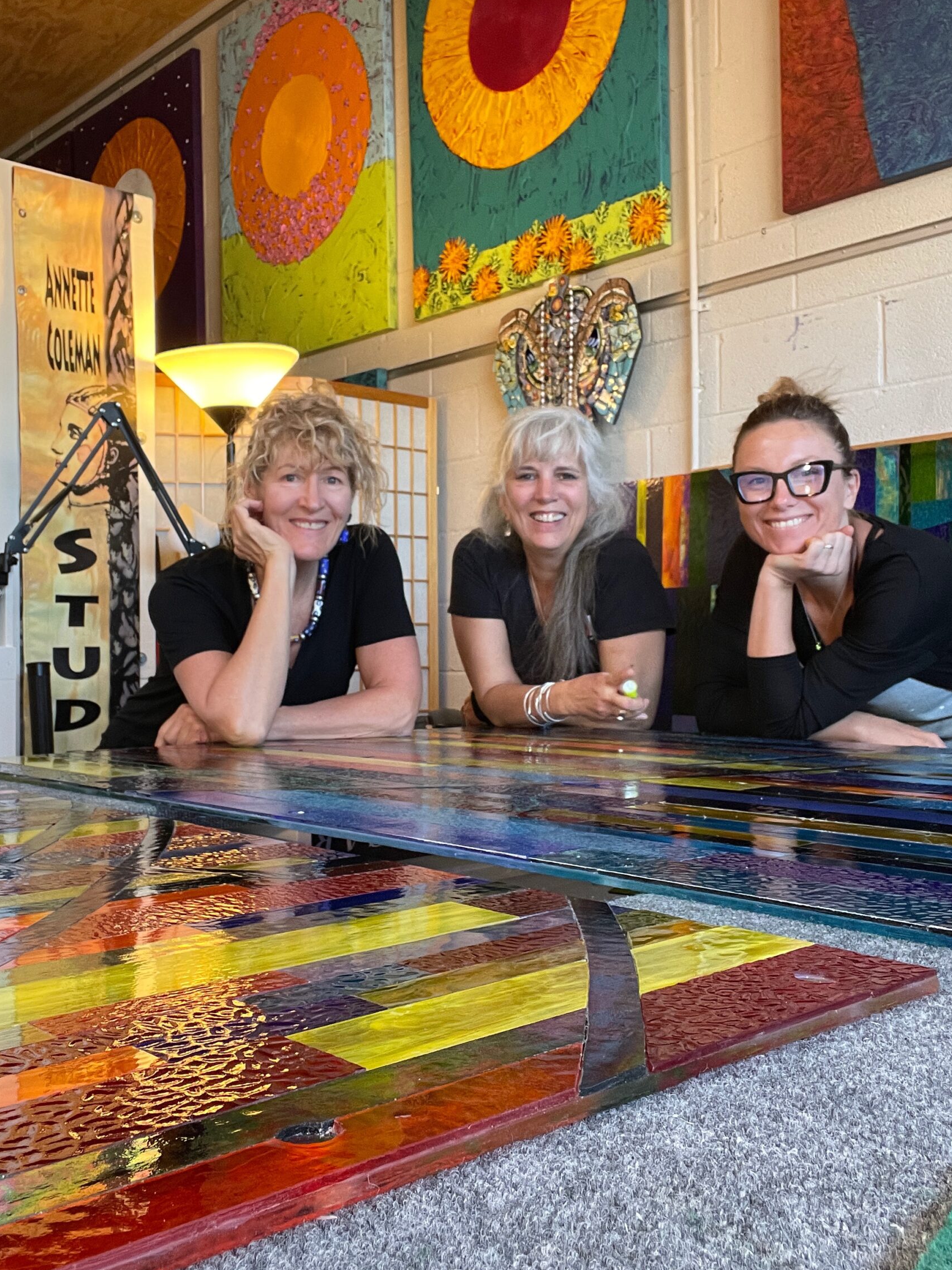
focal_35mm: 34
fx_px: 1247
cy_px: 618
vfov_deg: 54.0
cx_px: 420
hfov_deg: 41.7
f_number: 2.2
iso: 160
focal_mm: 2.71
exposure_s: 1/60
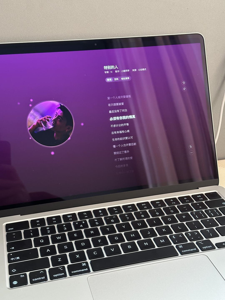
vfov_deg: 39.7
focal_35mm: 48
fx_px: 416
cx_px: 112
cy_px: 150
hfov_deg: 30.3
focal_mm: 6.86
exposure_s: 1/36
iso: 500
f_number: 1.78
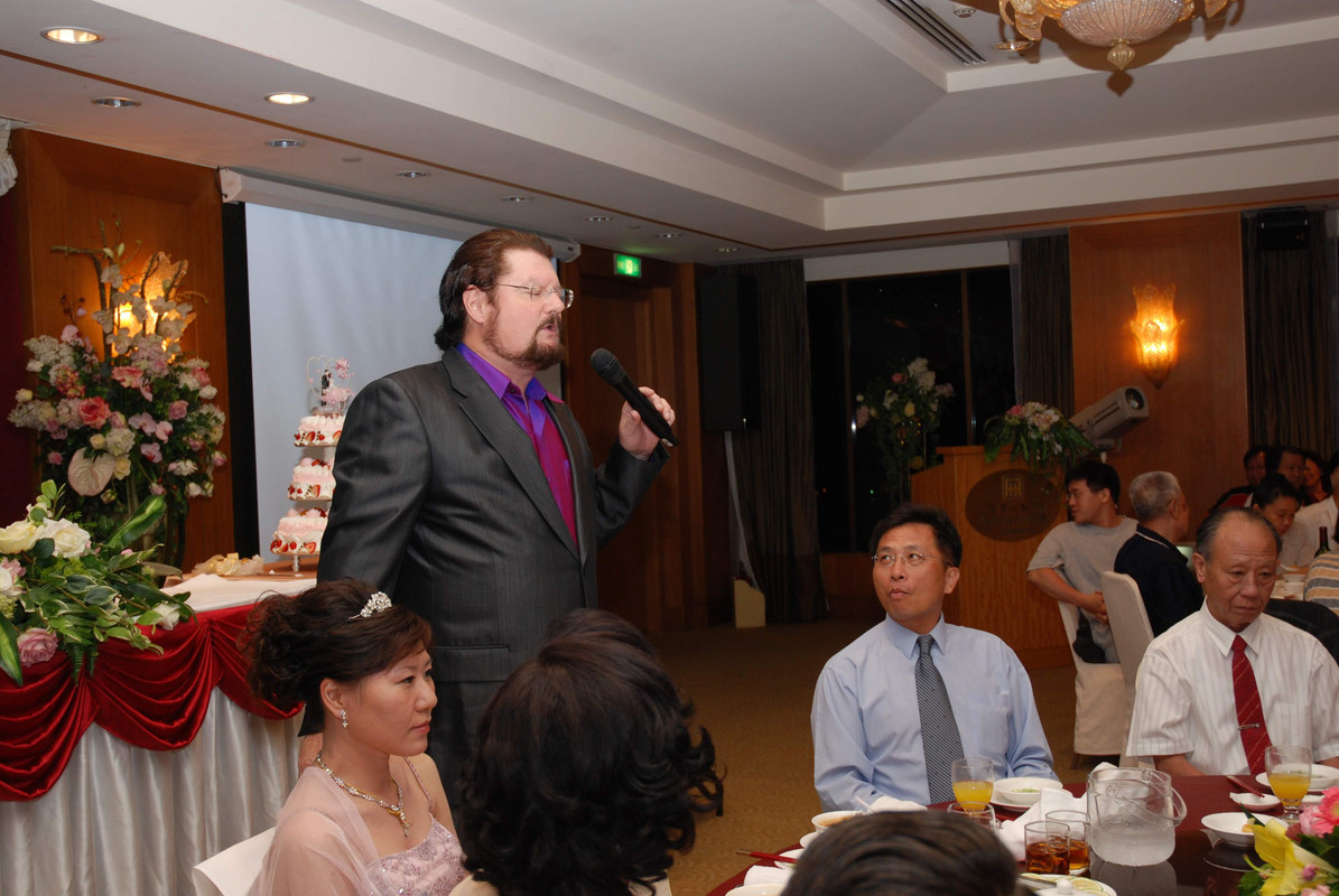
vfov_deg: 30.9
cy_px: 448
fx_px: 1620
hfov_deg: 44.9
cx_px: 670
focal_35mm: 44
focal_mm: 29
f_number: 5
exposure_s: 1/60
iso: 320
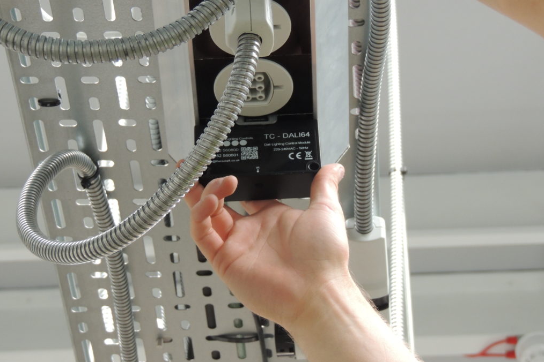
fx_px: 1904
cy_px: 163
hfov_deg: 16.3
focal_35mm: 126
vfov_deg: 10.9
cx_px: 274
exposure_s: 1/80
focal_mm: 21.4
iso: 400
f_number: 4.2
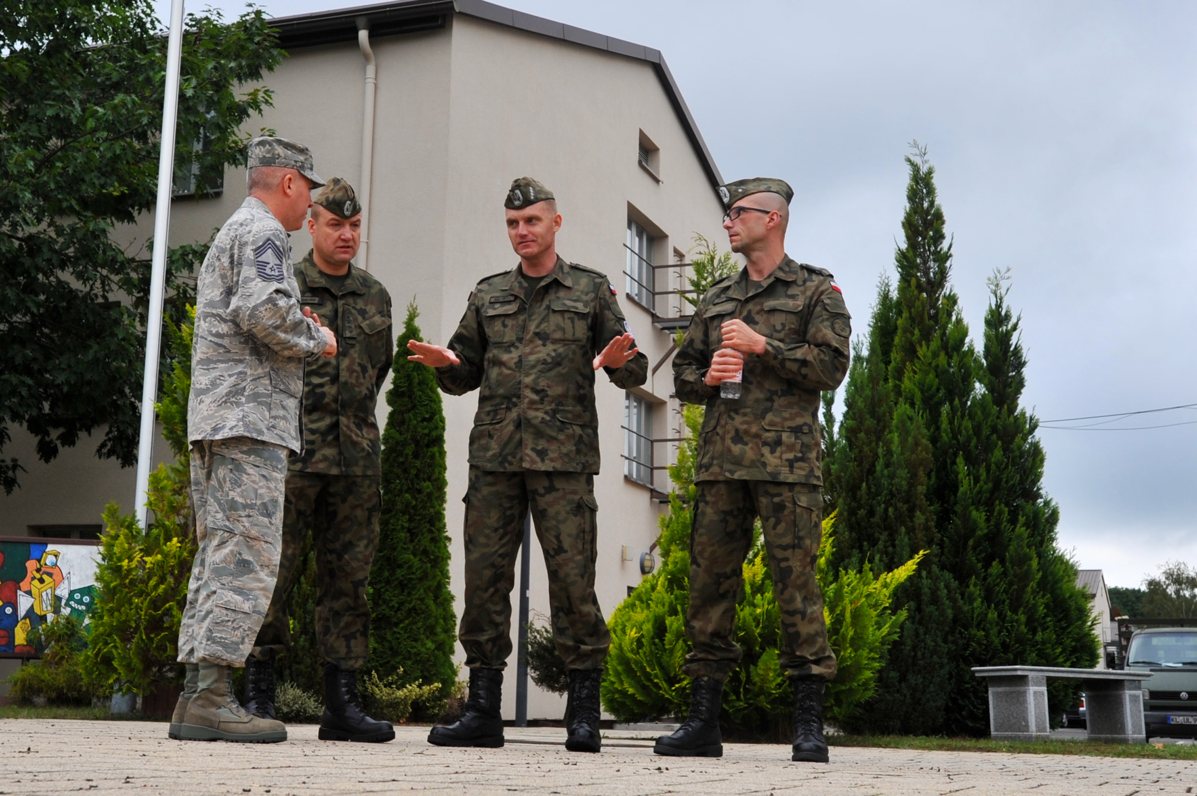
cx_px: 598
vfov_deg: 46.3
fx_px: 930
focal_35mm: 28
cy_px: 398
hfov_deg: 65.5
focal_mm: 28
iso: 320
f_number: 9
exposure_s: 1/125
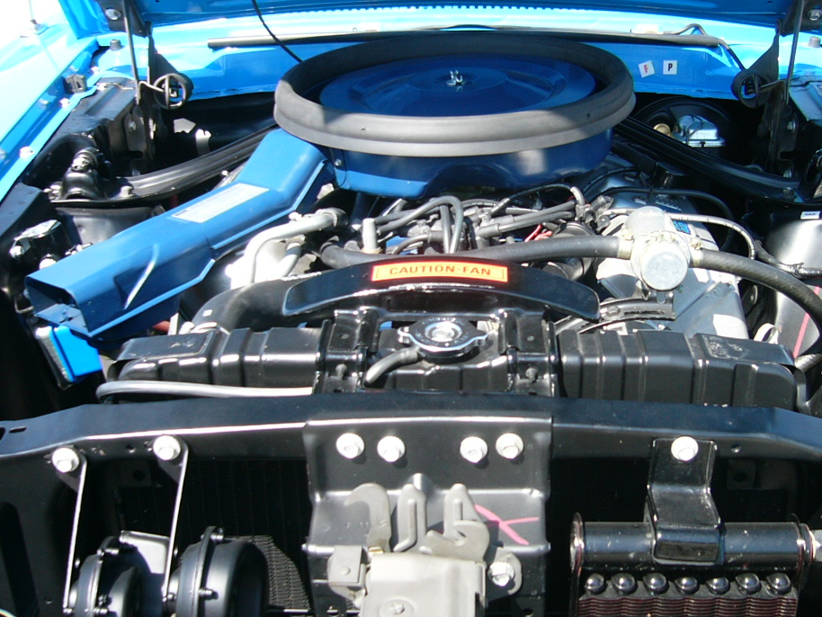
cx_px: 485
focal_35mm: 49
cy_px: 319
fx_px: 1164
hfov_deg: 38.8
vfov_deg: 29.7
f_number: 2.8
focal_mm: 5.8
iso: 50
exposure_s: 1/250
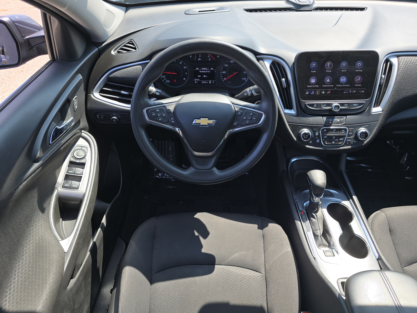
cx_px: 208
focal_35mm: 23
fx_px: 277
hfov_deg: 73.9
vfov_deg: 58.9
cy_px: 156
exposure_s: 1/200
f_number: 1.7
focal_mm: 6.3
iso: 12
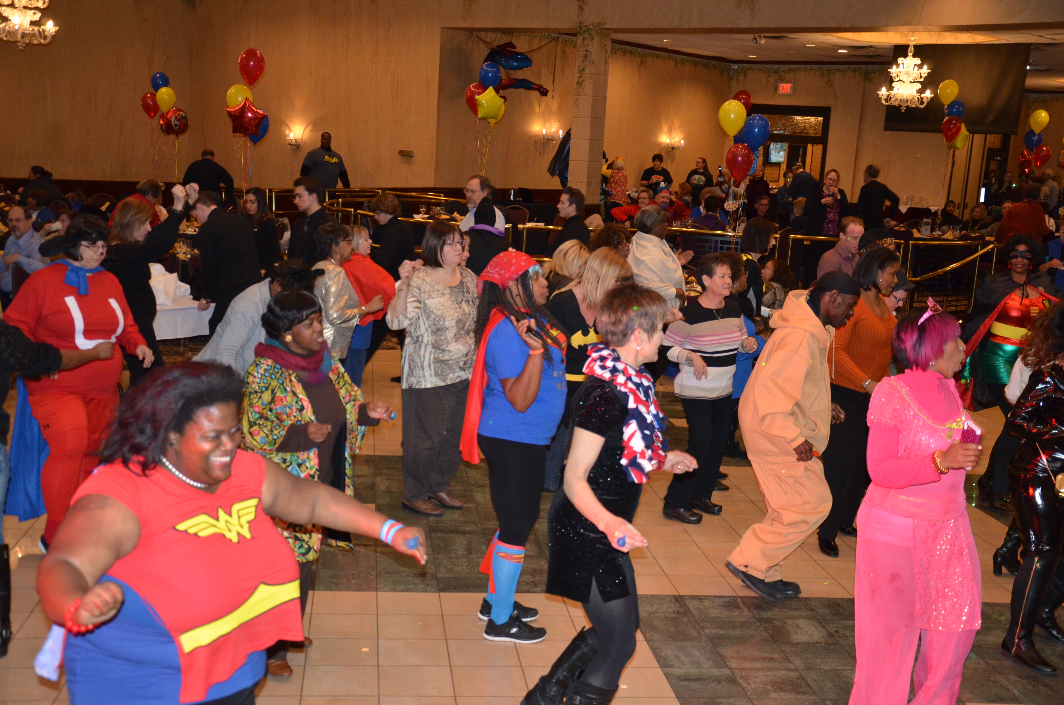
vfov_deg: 29.7
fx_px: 1327
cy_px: 352
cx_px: 532
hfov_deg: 43.7
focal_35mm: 45
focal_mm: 30
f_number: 4.2
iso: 1600
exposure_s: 1/60
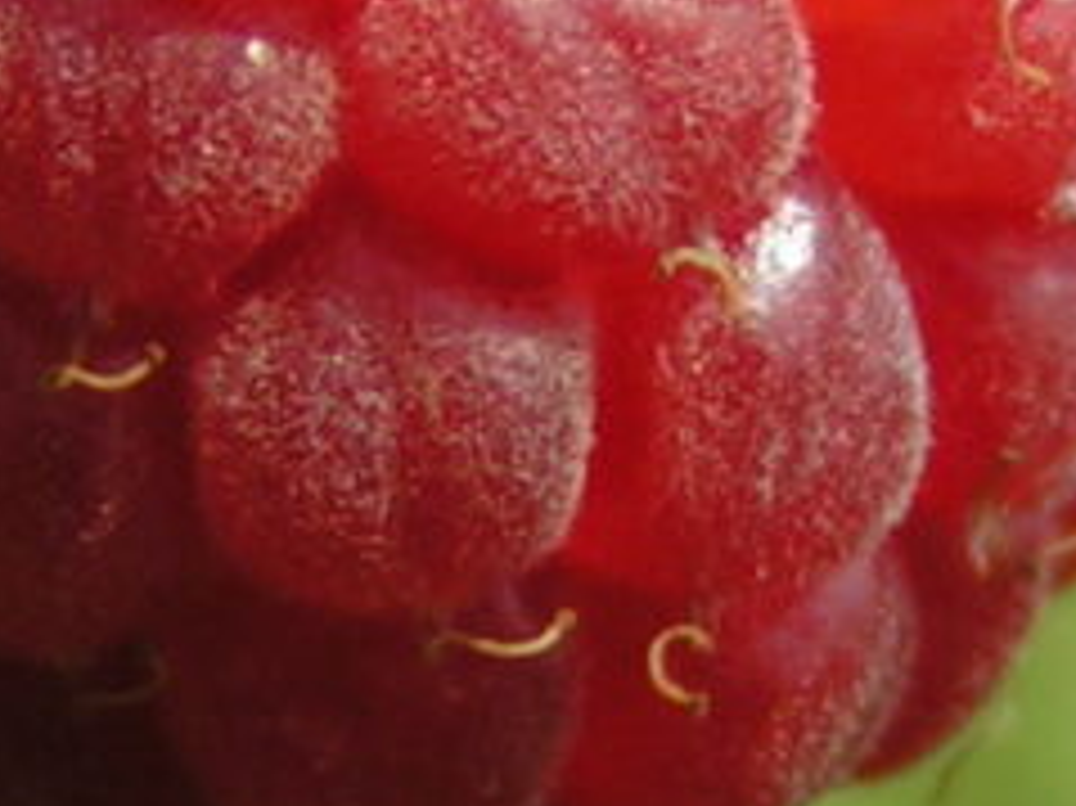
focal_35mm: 332
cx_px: 423
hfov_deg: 6.0
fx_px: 10315
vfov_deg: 4.5
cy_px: 610
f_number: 3.2
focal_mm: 9.7
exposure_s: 1/1000
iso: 50
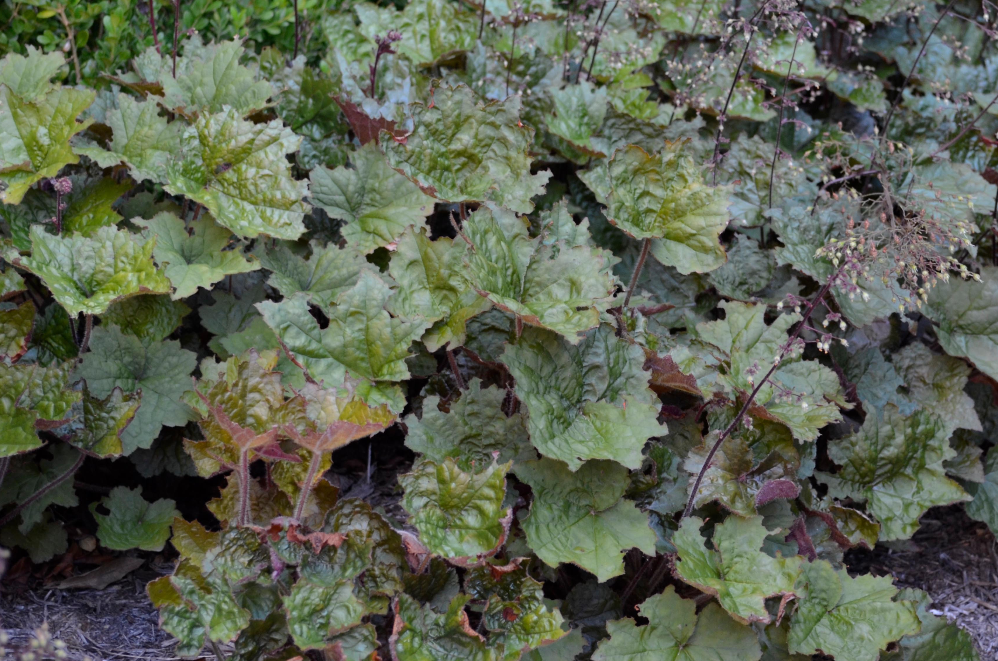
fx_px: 2158
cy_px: 267
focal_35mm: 78
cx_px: 629
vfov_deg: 17.4
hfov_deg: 26.0
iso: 400
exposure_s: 1/60
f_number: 5
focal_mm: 36
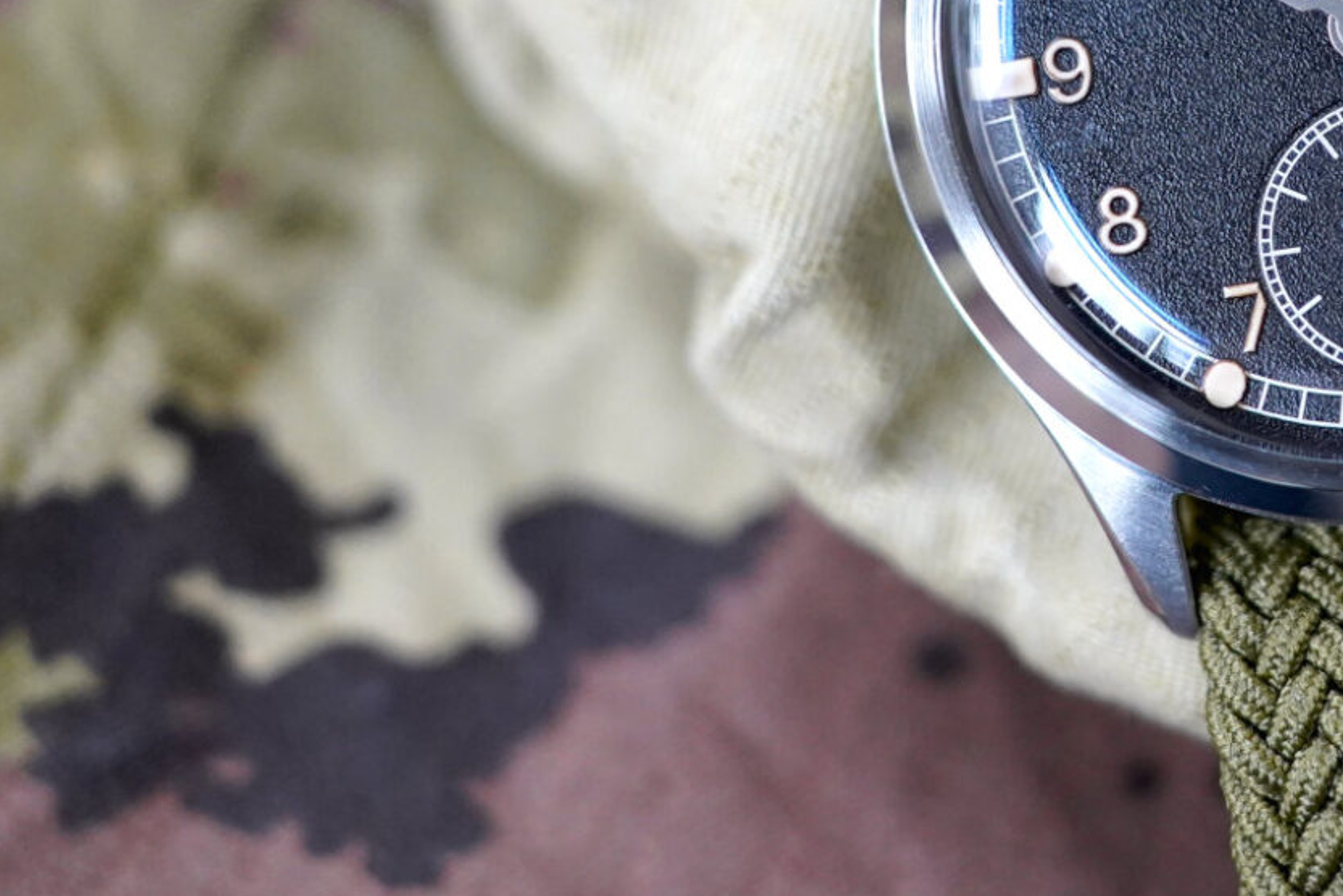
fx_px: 3209
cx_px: 1361
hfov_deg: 22.7
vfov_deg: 15.7
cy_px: 83
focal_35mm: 86
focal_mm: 35
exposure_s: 1/250
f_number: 2.8
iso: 2500
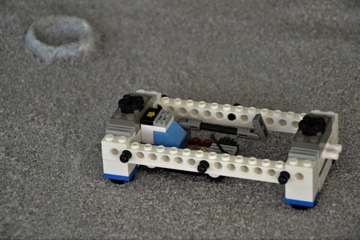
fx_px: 1574
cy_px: 120
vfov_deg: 8.7
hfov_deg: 13.0
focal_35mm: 158
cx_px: 180
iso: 400
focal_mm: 105
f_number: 7.1
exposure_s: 1/40
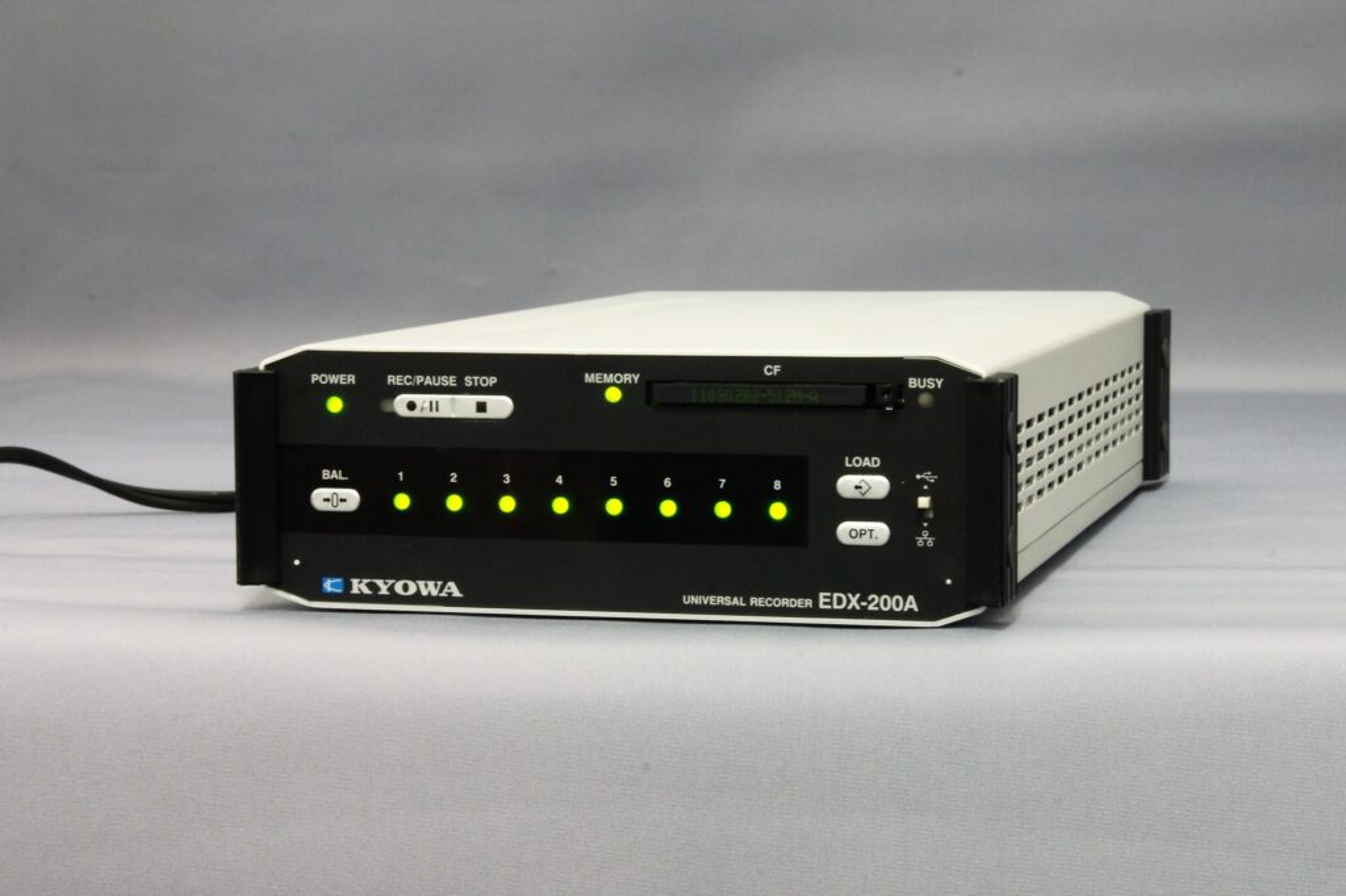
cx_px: 673
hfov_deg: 27.0
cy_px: 448
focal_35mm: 75
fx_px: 2803
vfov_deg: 18.2
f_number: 20
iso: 400
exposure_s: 1
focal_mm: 50
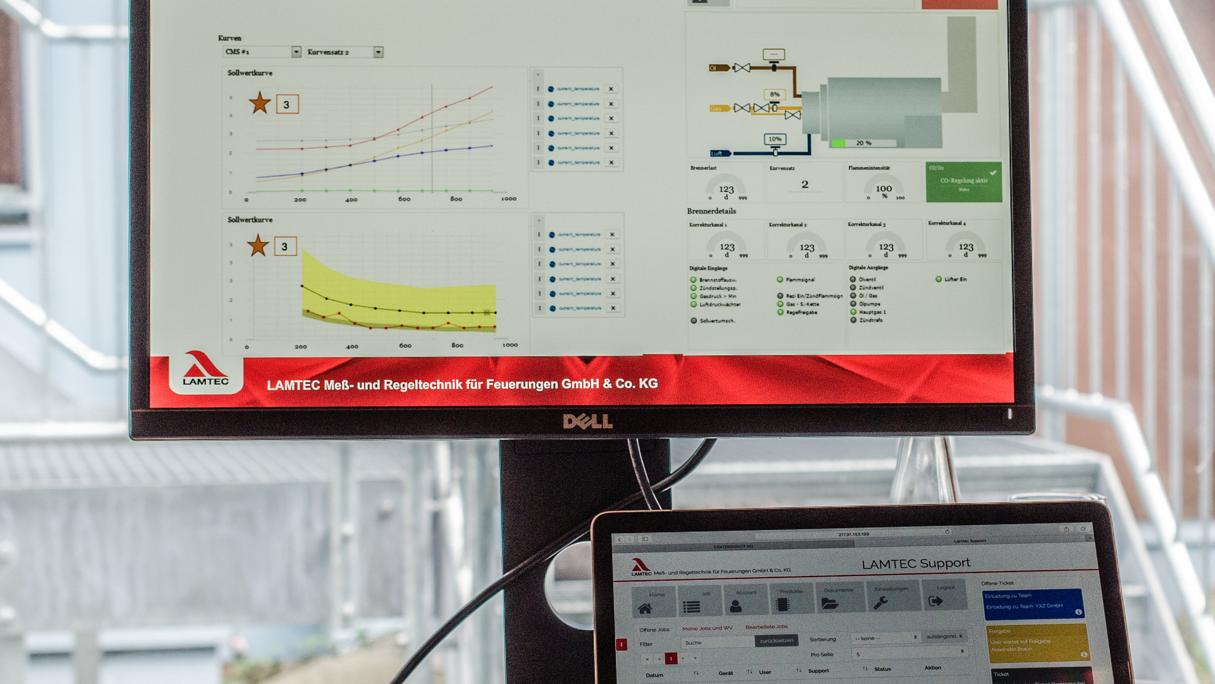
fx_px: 2996
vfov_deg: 13.0
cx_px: 724
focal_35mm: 93
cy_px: 414
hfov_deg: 22.9
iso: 320
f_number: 5
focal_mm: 40
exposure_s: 1/200
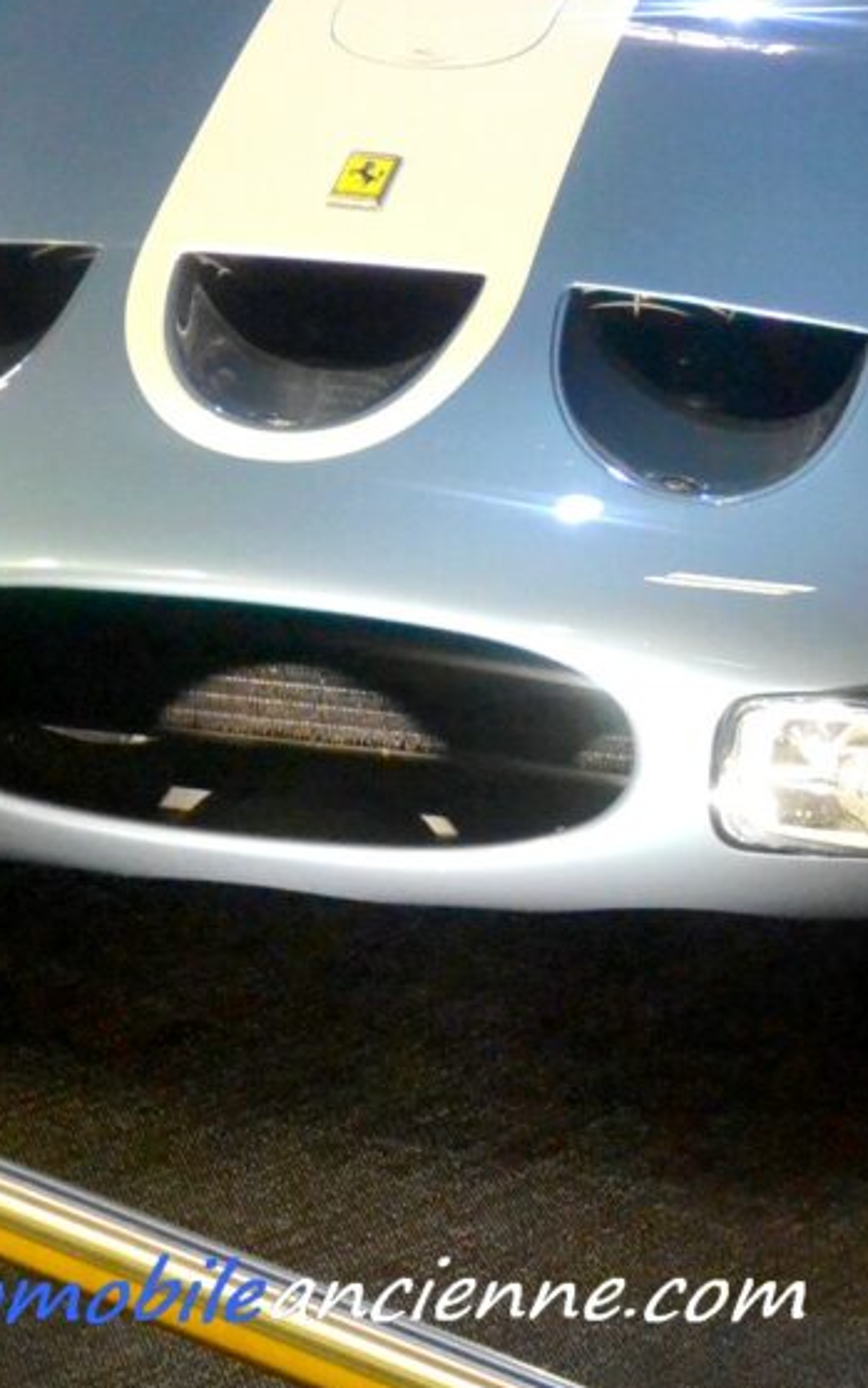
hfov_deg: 11.4
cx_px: 520
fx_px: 4350
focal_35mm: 115
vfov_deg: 18.0
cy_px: 261
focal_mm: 28
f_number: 4
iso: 3200
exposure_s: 1/500
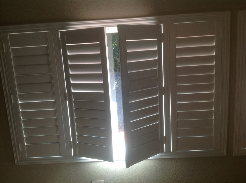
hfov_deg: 52.7
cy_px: 92
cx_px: 123
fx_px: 248
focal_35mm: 35
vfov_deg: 40.6
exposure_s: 1/120
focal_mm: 4.28
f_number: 2.4
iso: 50
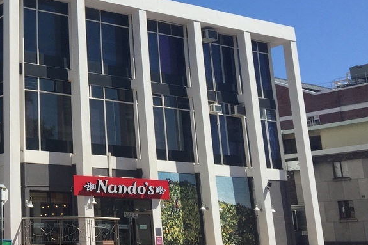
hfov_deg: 29.5
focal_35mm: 63
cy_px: 40
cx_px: -12
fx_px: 644
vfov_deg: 21.2
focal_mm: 4.15
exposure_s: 1/2825
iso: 32
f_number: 2.2
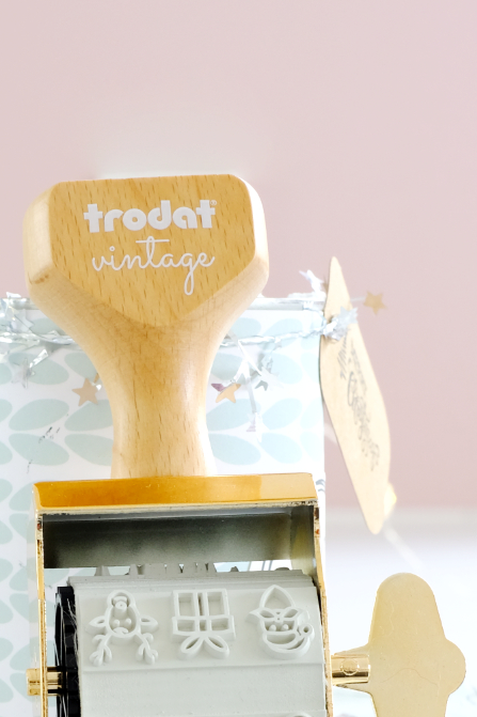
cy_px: 521
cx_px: 133
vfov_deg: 16.0
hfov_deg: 10.7
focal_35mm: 128
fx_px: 2545
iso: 320
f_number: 8
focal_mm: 35
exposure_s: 1/2
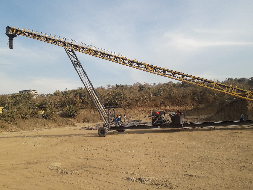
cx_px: 126
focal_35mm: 28
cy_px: 95
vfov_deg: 49.8
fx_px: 205
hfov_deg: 63.4
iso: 40
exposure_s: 1/1015
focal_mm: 3.7
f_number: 1.9
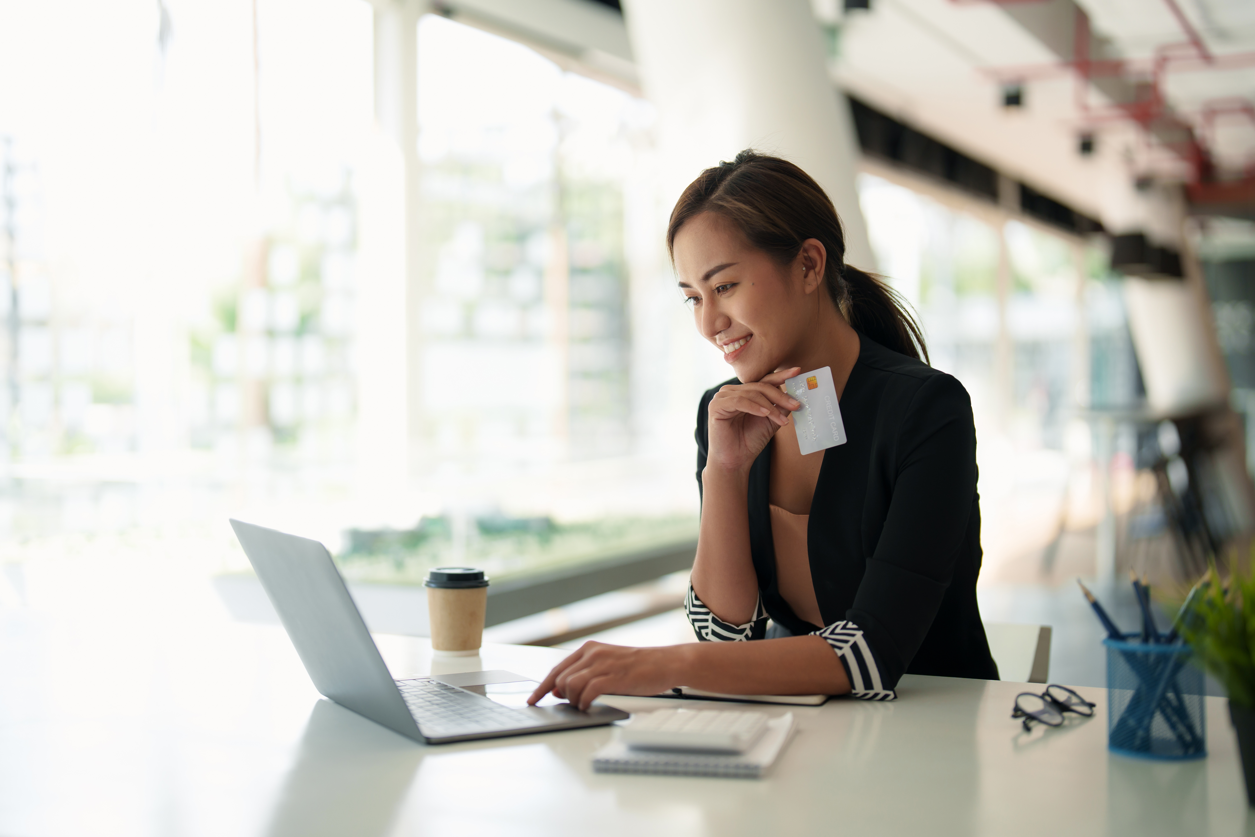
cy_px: 418
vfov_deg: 27.0
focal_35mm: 50
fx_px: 1743
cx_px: 628
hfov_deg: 39.6
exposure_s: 1/500
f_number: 1.2
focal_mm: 50
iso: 100
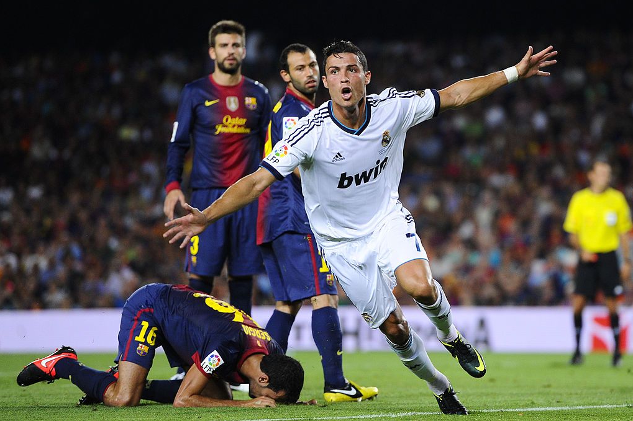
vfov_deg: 6.8
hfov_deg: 10.2
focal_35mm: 201
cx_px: 317
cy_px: 210
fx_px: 3533
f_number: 2.8
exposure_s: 1/1250
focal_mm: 200
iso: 1600
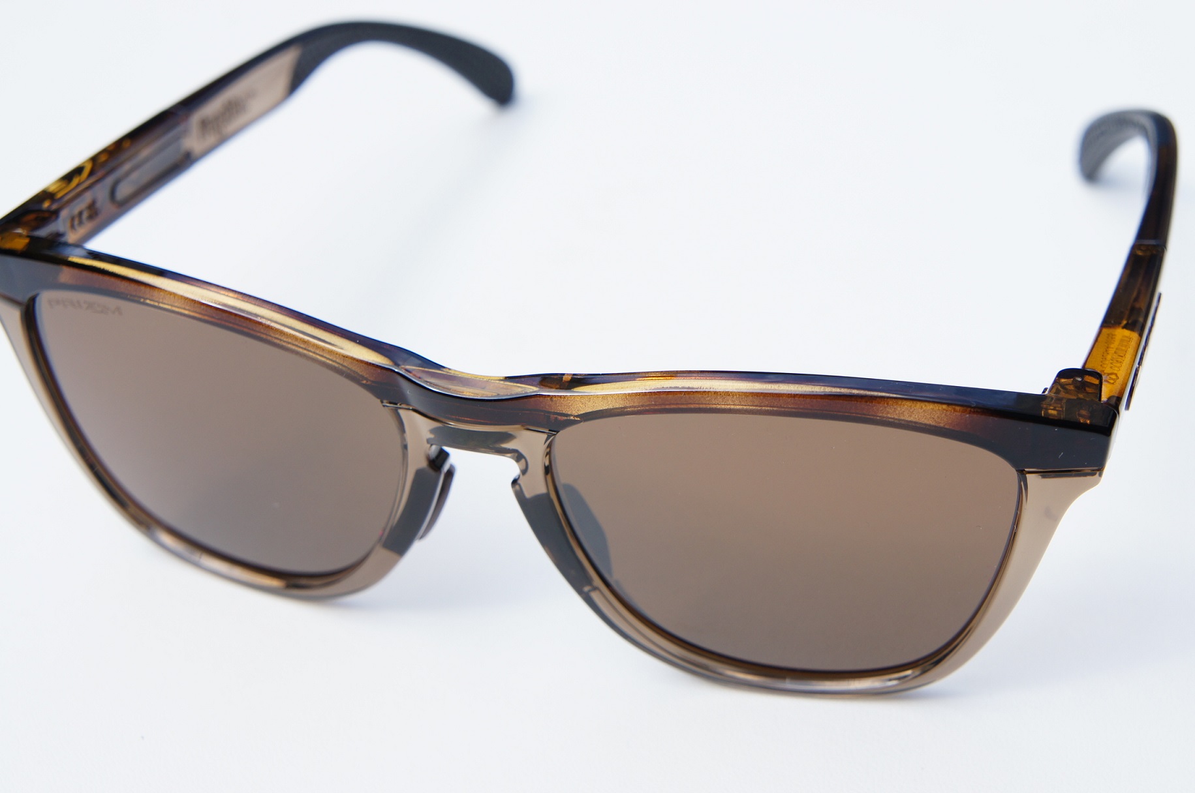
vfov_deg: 20.6
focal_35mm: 66
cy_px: 396
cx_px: 598
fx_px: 2188
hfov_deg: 30.5
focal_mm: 44
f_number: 7.1
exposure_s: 1/160
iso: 200
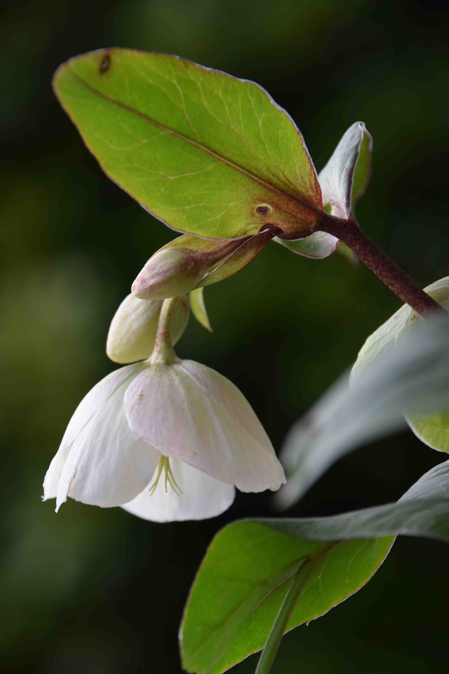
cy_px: 337
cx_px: 224
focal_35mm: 202
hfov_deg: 6.8
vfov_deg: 10.2
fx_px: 3788
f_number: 9
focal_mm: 135
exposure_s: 1/125
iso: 800
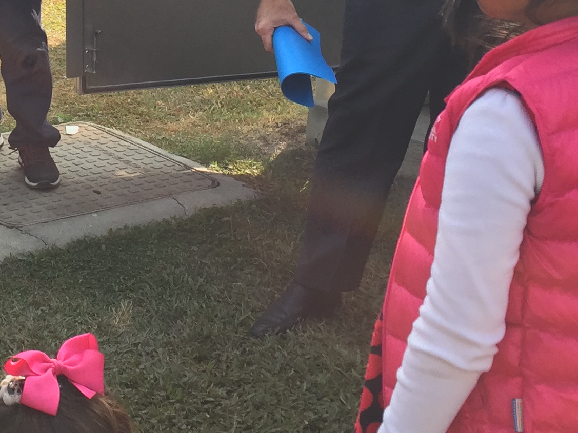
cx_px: 23
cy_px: -36
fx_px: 1402
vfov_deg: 17.0
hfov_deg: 22.5
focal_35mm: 84
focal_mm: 4.15
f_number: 2.2
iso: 32
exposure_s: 1/471
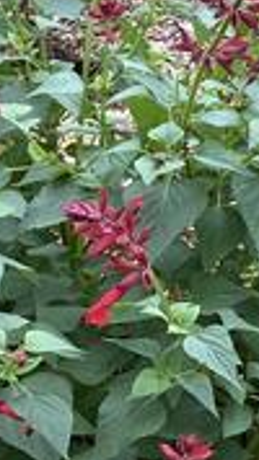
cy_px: 444
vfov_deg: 13.4
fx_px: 1943
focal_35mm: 159
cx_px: 78
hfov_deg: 7.6
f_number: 1.8
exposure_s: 1/152
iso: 32
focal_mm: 4.25
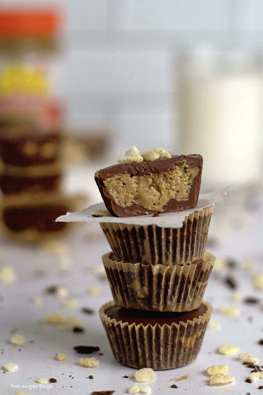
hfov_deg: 18.2
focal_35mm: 75
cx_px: 132
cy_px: 198
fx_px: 822
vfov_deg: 27.0
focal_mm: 50
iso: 100
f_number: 2.8
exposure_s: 1/125
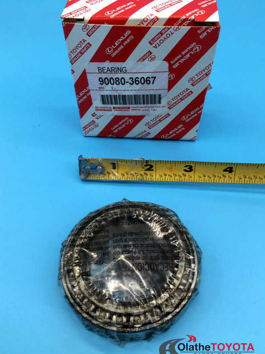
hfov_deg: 45.5
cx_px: 129
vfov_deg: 58.3
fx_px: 316
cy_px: 183
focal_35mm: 31
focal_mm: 4.15
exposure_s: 1/60
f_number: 2.2
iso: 25
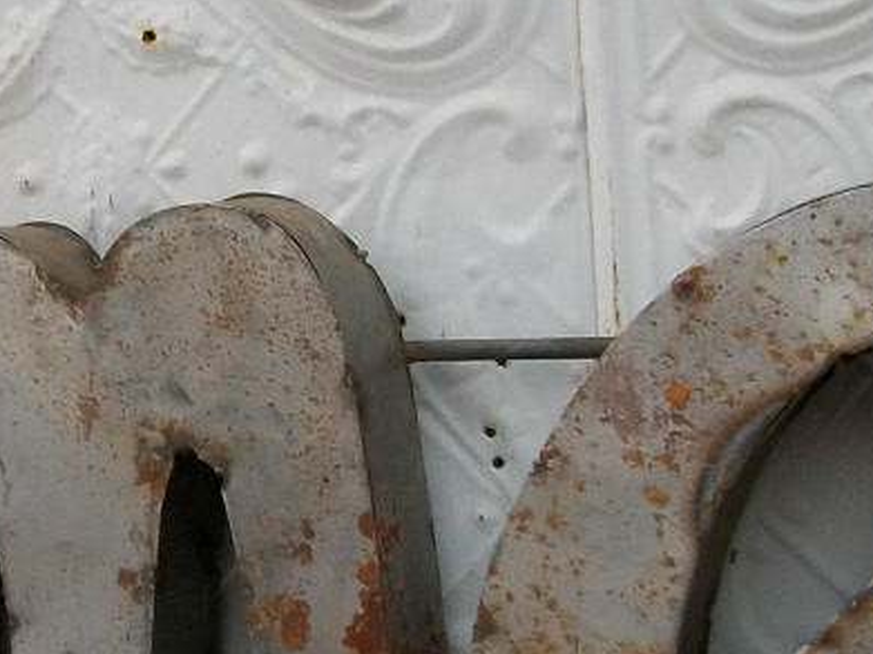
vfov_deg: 12.5
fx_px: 2975
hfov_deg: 16.2
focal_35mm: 118
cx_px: -94
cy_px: 301
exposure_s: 1/60
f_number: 2.7
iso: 80
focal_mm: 6
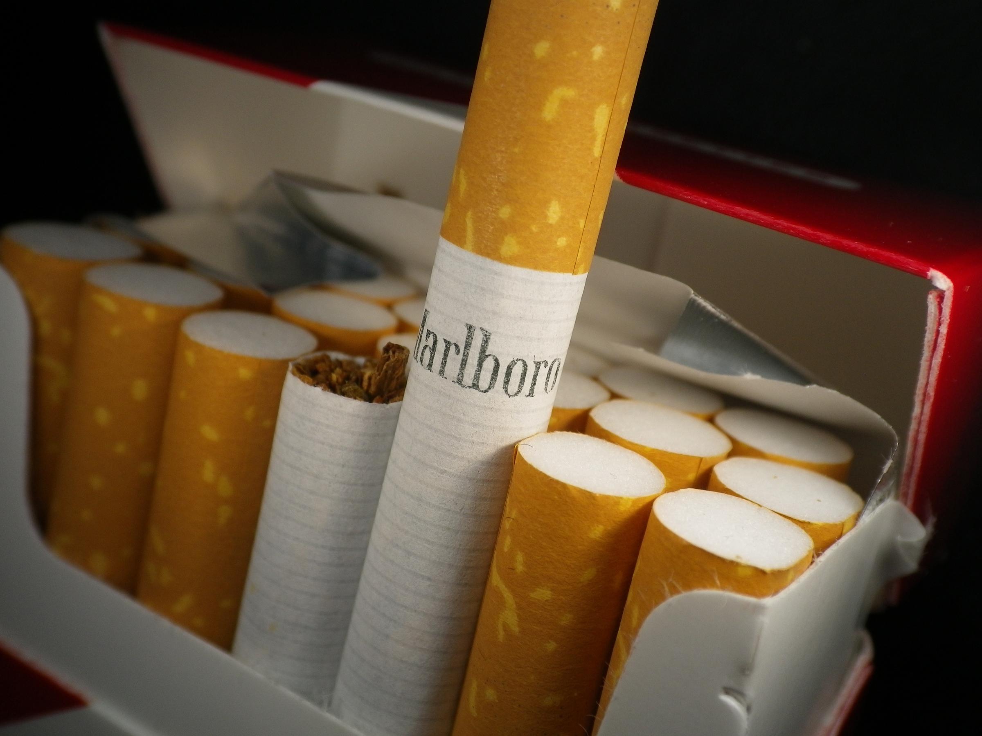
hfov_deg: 52.6
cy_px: 368
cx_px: 491
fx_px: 993
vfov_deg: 40.7
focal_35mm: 35
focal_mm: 6.36
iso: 80
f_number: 3.9
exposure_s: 1/100
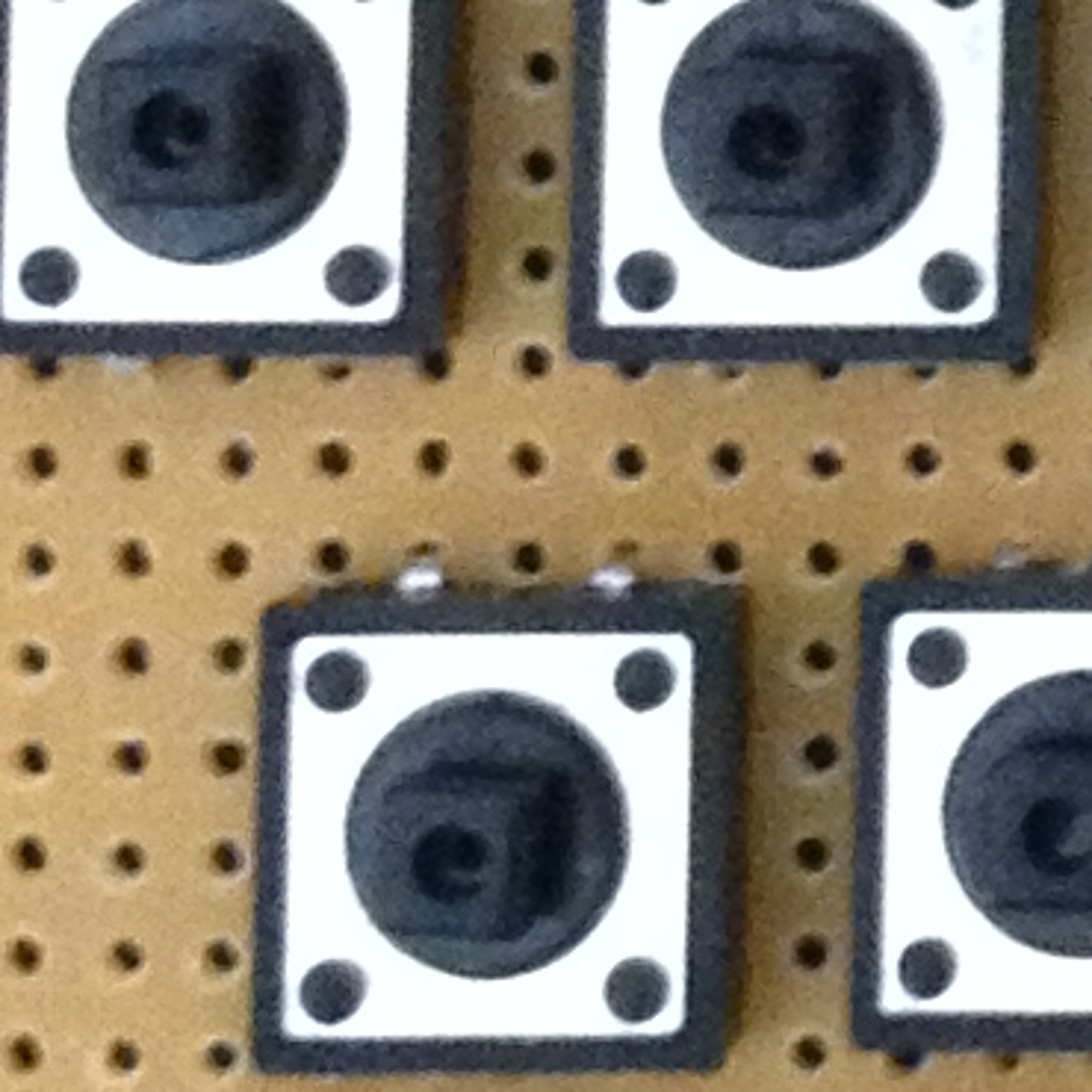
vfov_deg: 6.3
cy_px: -1027
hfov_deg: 6.1
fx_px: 9743
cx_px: 2585
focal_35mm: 273
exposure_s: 1/15
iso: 400
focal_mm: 4.28
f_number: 2.4
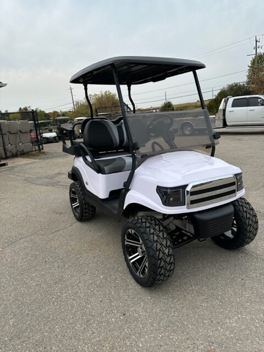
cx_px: 132
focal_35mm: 24
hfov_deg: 56.8
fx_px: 244
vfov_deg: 71.6
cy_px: 176
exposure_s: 1/1019
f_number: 1.78
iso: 80
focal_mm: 6.86
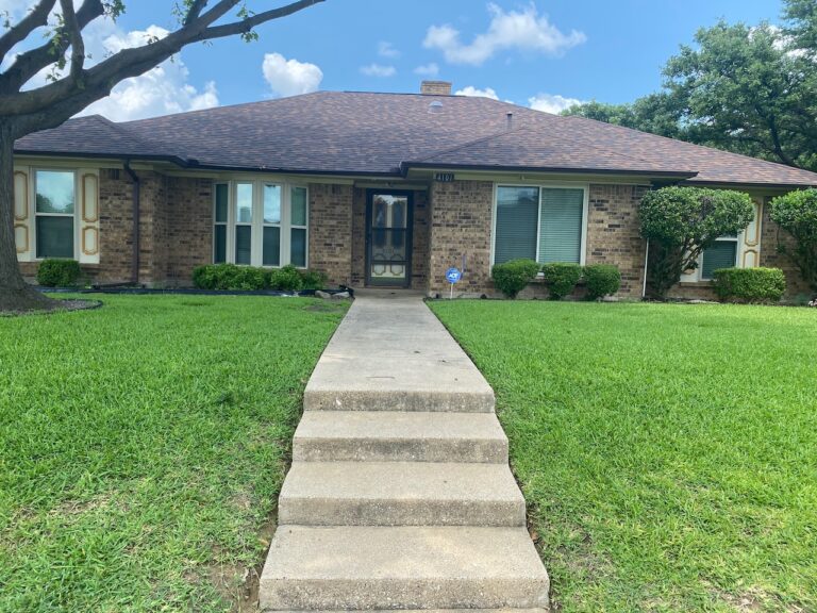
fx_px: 614
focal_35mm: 26
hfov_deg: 67.3
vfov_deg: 53.1
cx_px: 408
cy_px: 306
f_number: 1.8
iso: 32
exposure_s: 1/884
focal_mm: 4.25
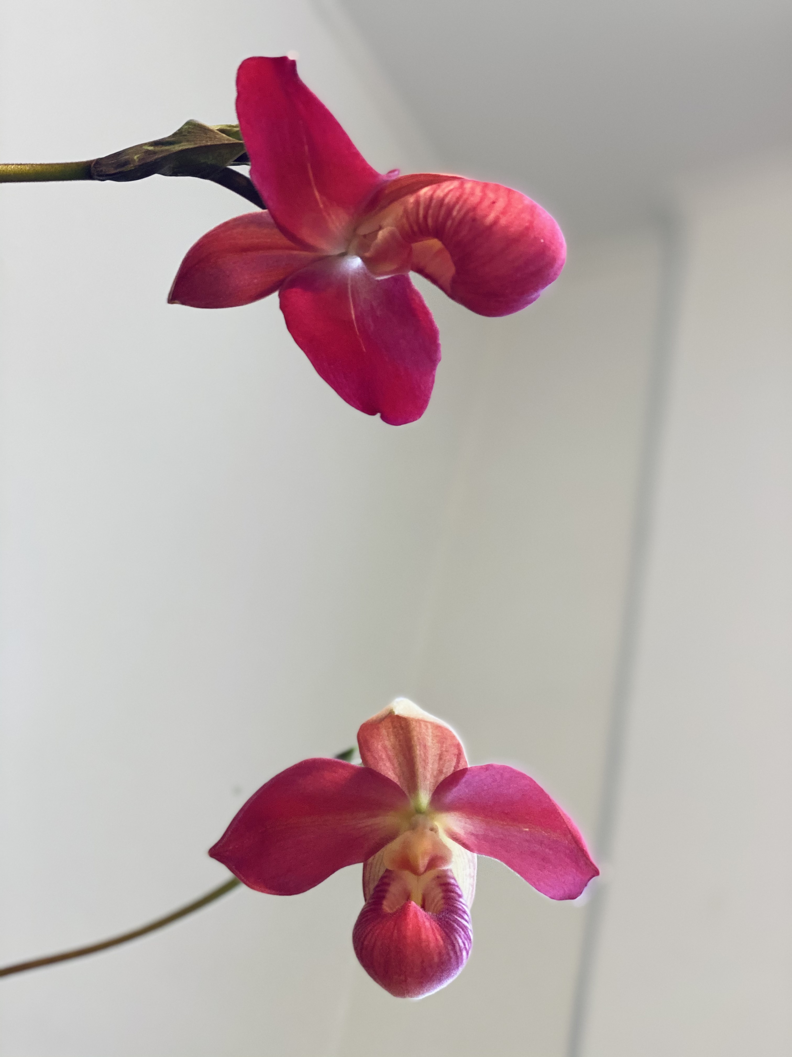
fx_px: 1586
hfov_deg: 28.0
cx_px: 396
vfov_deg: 36.8
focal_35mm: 52
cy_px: 528
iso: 160
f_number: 2
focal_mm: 6
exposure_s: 1/40
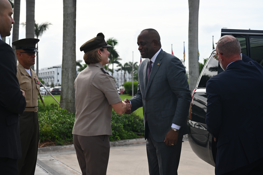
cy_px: 88
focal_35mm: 70
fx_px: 511
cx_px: 132
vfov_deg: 19.4
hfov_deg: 28.9
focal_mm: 70
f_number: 6.3
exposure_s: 1/400
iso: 160
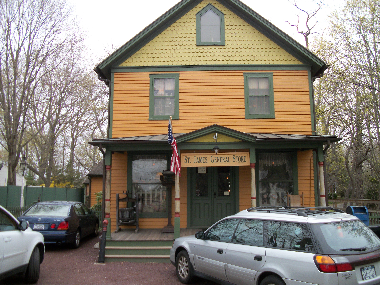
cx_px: 190
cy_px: 142
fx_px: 351
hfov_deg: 56.8
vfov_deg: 44.2
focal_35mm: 32
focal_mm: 5.7
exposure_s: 1/250
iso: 80
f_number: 2.9
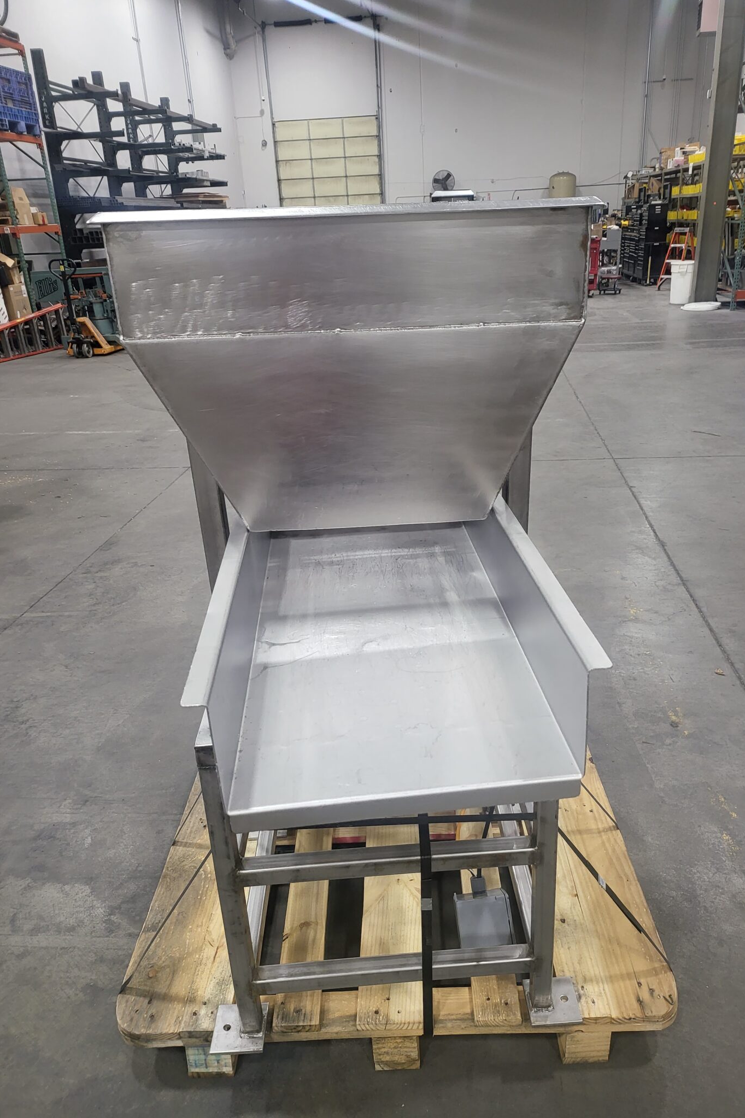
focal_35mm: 25
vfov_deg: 71.5
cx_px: 410
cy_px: 559
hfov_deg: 51.2
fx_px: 776
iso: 200
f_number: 1.8
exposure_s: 1/120
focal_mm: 5
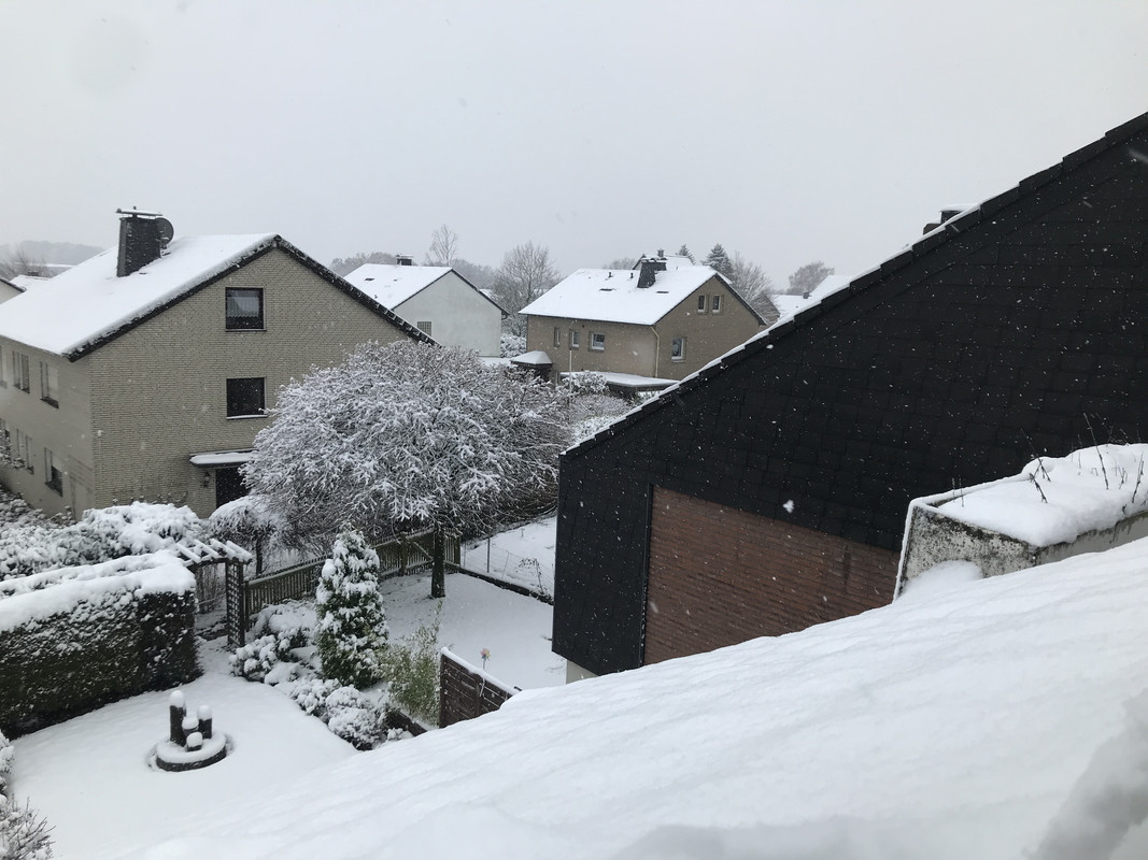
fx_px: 928
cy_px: 430
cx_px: 574
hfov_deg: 63.4
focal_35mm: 28
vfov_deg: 49.7
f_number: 1.8
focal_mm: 3.99
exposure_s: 1/274
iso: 20
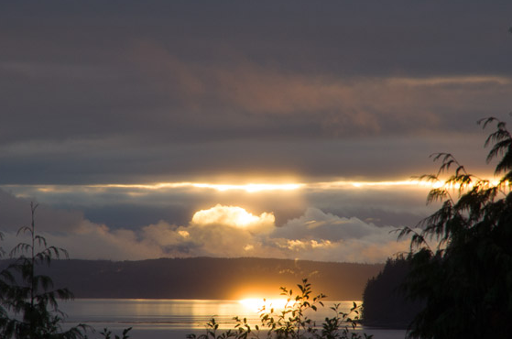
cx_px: 265
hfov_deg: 5.6
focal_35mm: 370
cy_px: 182
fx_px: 5250
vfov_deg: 3.7
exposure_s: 1/250
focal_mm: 135
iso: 400
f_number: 8
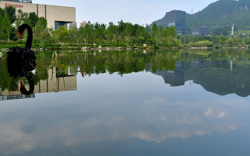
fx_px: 238
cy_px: 71
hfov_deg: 54.7
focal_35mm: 35
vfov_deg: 36.2
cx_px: 94
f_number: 9
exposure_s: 1/100
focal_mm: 24
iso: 160
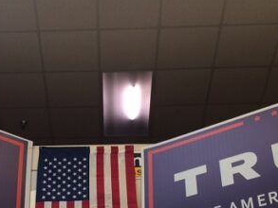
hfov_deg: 25.3
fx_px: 611
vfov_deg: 19.4
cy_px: 132
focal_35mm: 76
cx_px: 67
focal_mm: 4.15
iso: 50
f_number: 2.2
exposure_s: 1/30
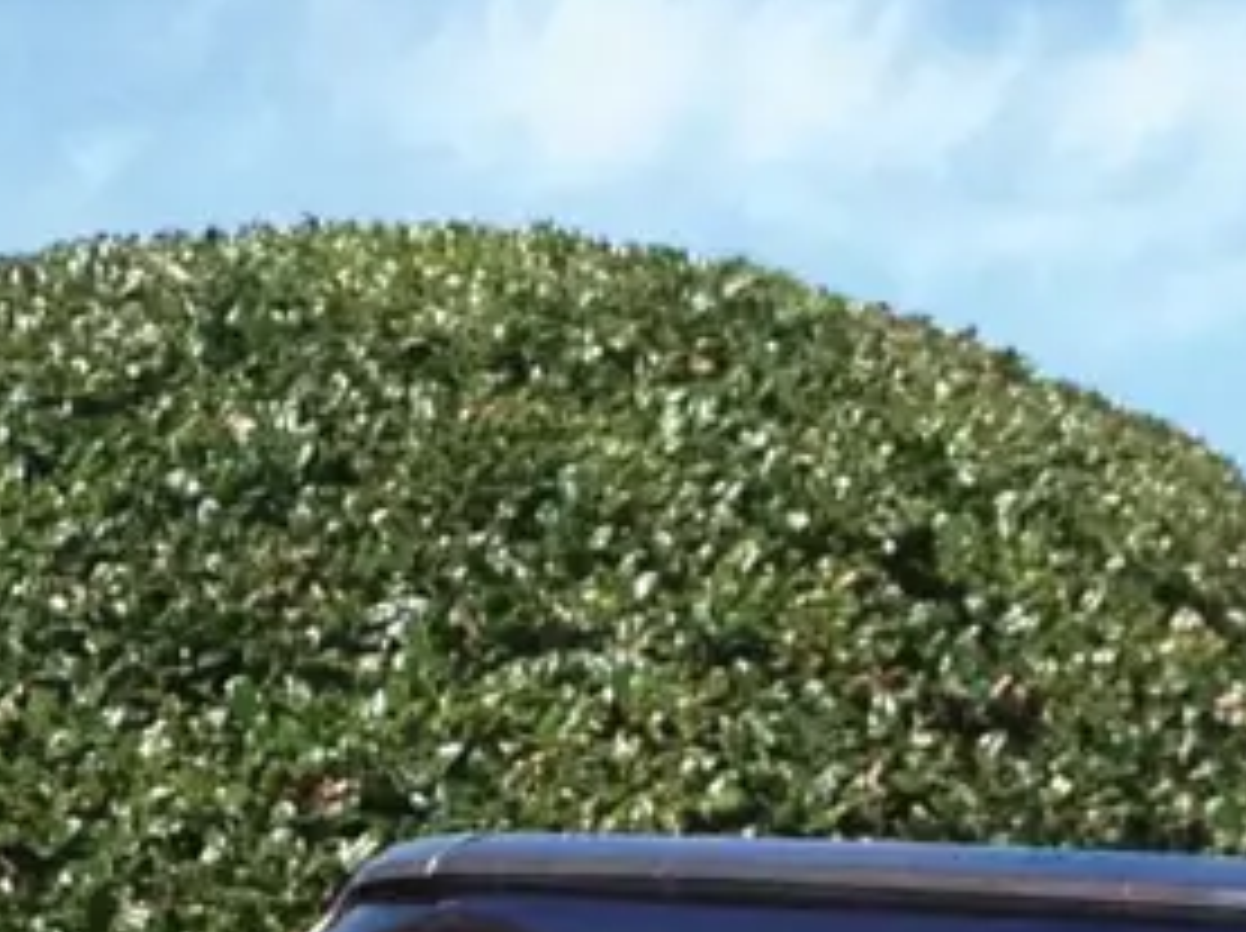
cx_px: 72
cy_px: 2445
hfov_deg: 8.1
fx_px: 8735
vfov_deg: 5.8
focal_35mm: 243
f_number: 2.4
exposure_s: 1/968
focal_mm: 4.28
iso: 50
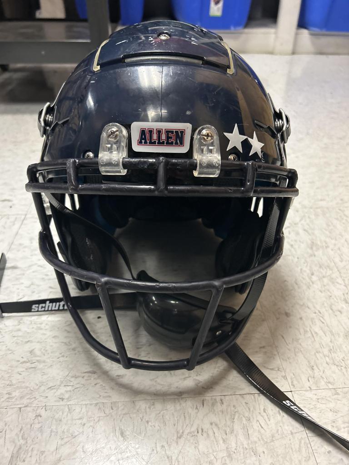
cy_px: 232
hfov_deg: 53.1
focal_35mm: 26
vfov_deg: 67.3
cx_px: 174
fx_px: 350
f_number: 1.5
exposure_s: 1/60
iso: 320
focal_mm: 5.7
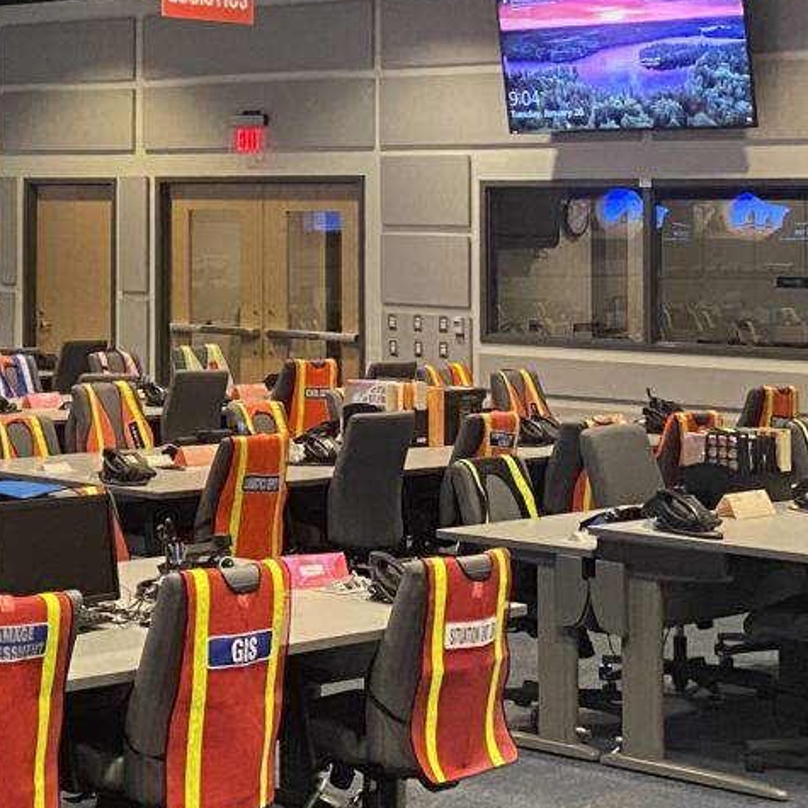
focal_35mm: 87
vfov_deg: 19.7
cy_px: 117
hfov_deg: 18.4
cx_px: -287
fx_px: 2298
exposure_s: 1/60
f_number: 1.8
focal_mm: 4.25
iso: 500
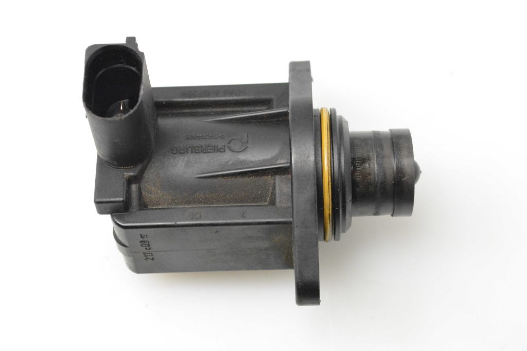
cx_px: 264
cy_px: 176
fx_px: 1207
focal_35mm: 82
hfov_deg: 24.6
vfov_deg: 16.5
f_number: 8
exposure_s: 1/250
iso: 6400
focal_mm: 55
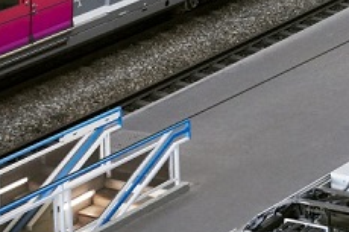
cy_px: -234
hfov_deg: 10.5
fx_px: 1782
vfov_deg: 7.2
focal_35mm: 184
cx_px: 628
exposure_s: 1/125
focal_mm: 44
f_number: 5
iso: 1000
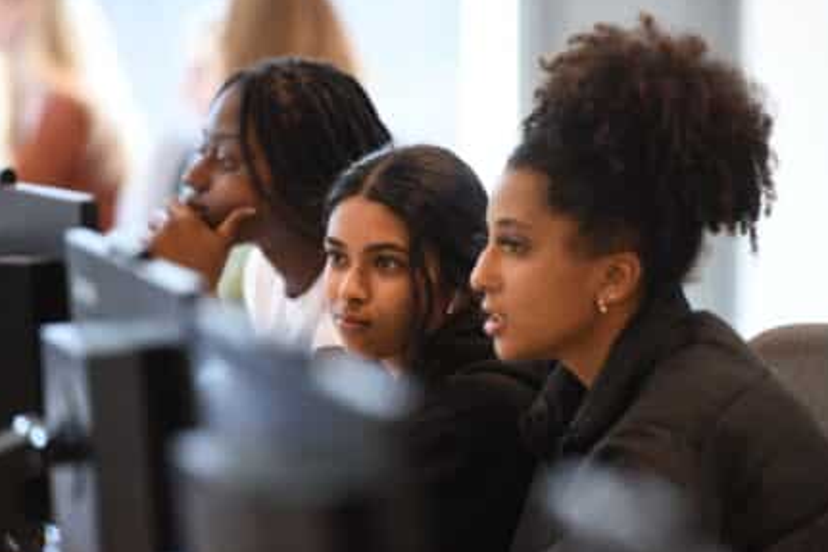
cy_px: 311
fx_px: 5334
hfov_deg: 8.9
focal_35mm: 232
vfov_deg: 5.9
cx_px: 413
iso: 800
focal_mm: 200
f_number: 2.8
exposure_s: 1/100
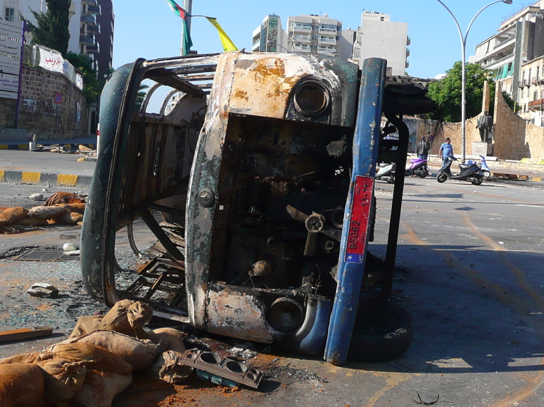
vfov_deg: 34.3
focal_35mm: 42
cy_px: 177
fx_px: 660
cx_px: 348
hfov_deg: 44.3
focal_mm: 5.2
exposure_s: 1/500
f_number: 3.5
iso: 100
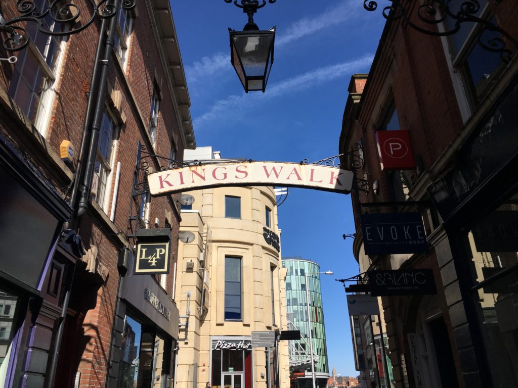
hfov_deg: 61.7
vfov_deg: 48.2
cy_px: 194
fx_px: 434
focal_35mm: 29
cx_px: 259
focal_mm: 4.15
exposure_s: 1/2331
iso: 25
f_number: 2.2
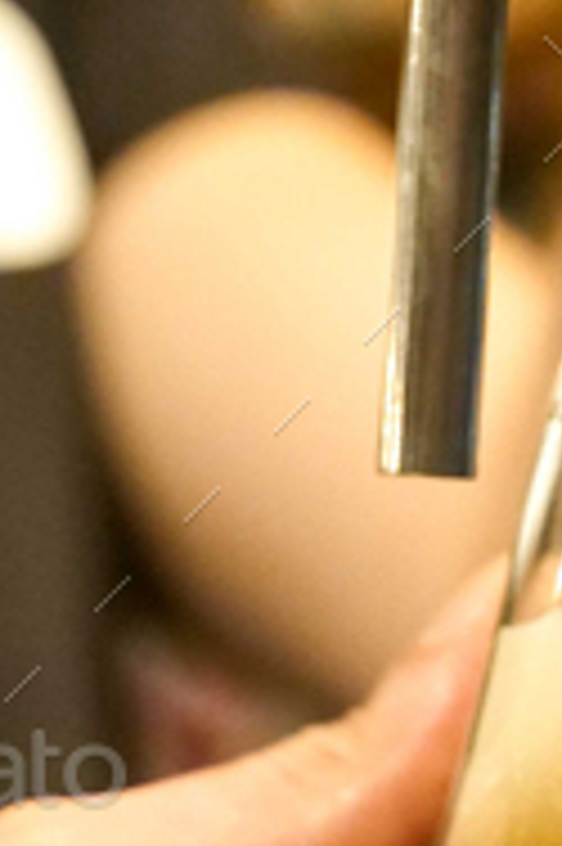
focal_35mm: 212
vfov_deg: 9.7
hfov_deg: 6.4
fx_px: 4973
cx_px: 584
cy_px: 740
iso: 8000
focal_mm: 45
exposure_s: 1/125
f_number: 3.2
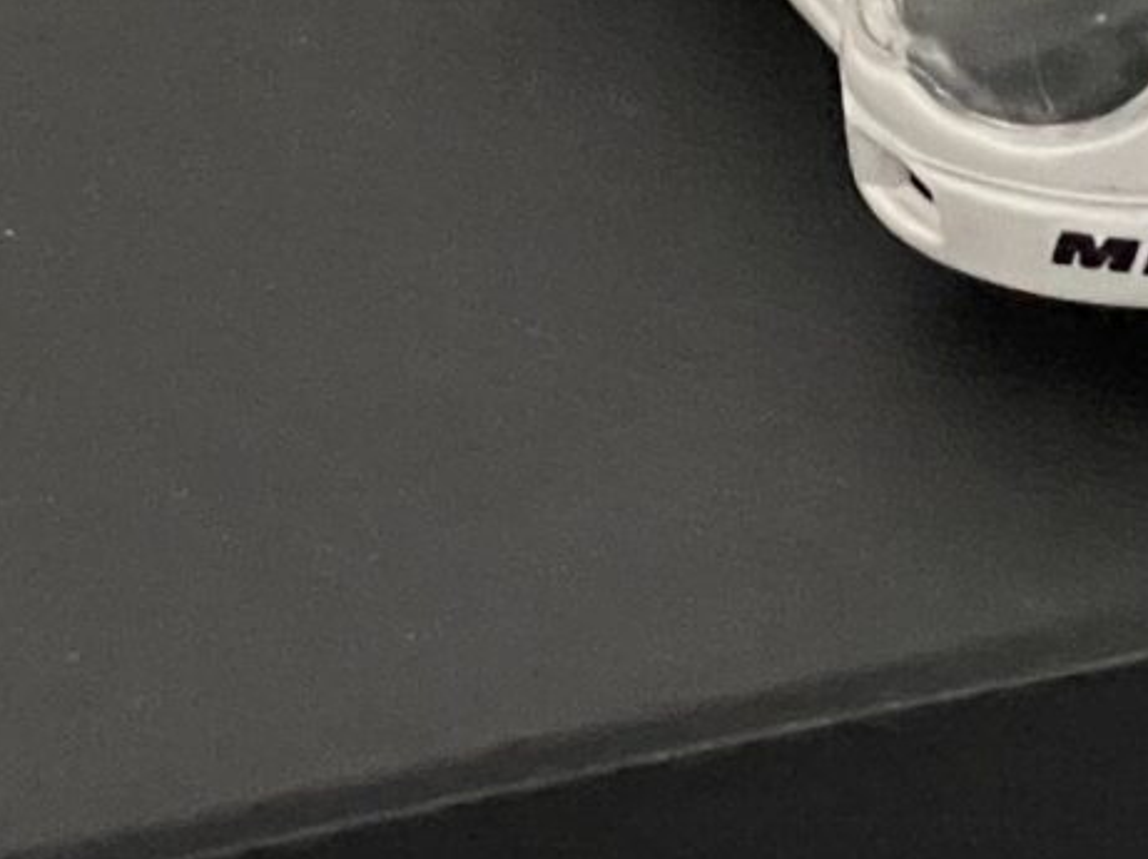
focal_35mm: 289
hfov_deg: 6.5
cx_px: 2809
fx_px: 9577
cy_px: -289
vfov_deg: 5.1
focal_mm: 6
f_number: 2
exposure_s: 1/60
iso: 800
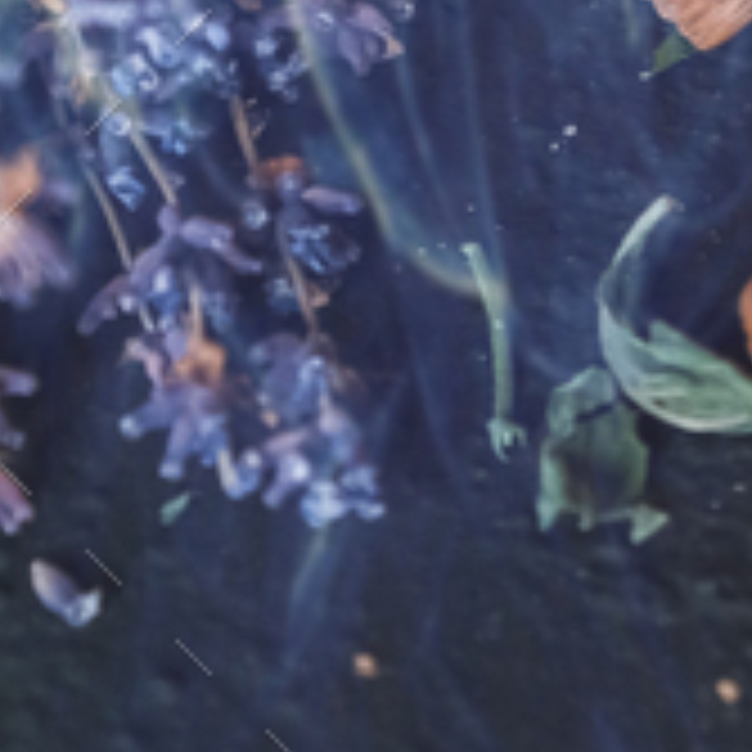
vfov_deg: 5.3
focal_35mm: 329
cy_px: -367
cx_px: 1207
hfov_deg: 5.3
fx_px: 8086
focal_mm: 48.4
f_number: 4
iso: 250
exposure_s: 1/13
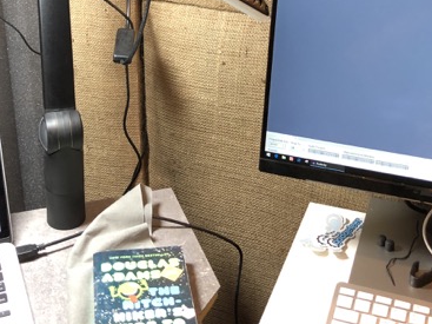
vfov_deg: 22.9
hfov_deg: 31.6
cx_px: 167
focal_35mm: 61
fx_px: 761
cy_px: -11
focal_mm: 4
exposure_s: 1/30
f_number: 1.8
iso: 40
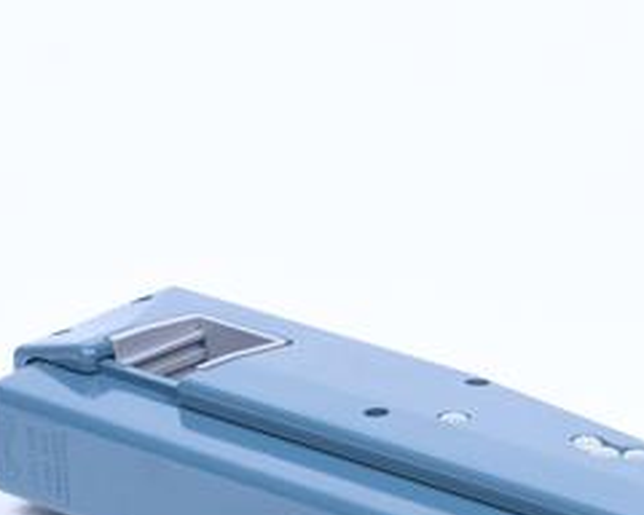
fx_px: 3221
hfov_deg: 11.2
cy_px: 494
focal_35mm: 169
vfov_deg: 9.1
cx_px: 746
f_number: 16
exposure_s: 1/200
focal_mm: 48
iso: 200
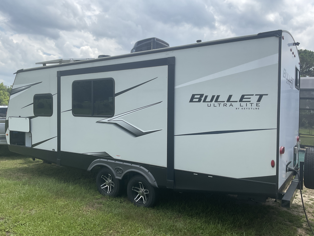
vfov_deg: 48.2
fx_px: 263
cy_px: 118
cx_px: 157
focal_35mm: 29
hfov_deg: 61.7
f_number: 1.8
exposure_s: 1/1984
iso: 16
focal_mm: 3
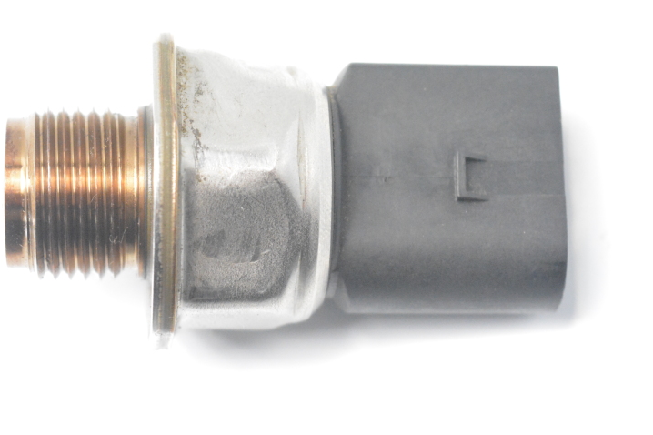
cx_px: 306
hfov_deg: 17.4
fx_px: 2134
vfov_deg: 11.6
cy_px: 147
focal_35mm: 118
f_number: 8
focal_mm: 55
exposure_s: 1/250
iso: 6400
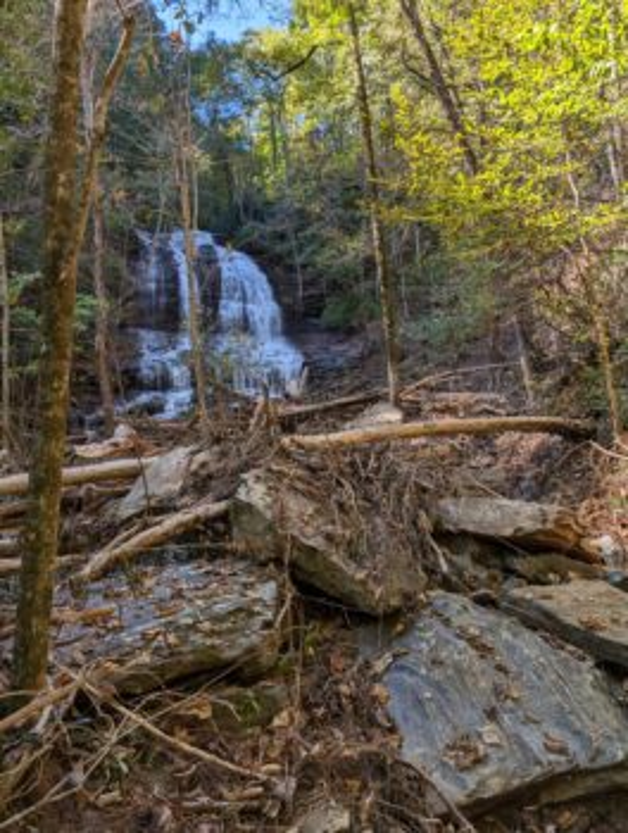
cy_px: 416
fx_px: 578
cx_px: 314
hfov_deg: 57.0
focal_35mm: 24
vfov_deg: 71.5
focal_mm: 6.9
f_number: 1.68
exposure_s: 1/242
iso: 25
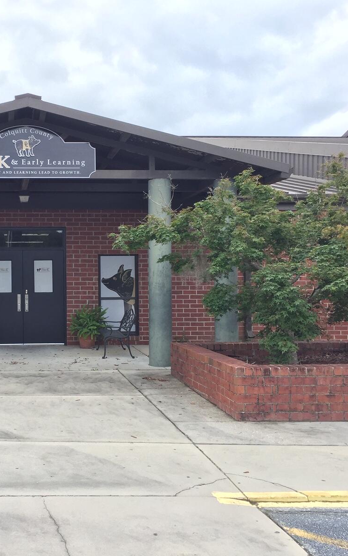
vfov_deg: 47.2
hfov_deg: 29.6
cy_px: 277
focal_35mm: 42
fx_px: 637
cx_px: 50
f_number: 2.2
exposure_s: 1/628
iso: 32
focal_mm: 4.15
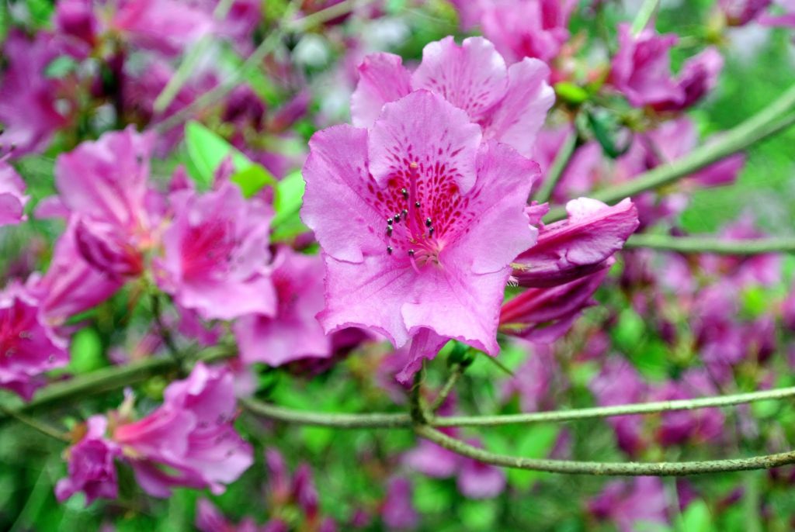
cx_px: 398
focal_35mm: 63
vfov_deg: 21.6
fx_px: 1393
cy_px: 266
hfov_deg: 31.8
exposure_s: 1/125
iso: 180
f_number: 5
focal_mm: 23.6
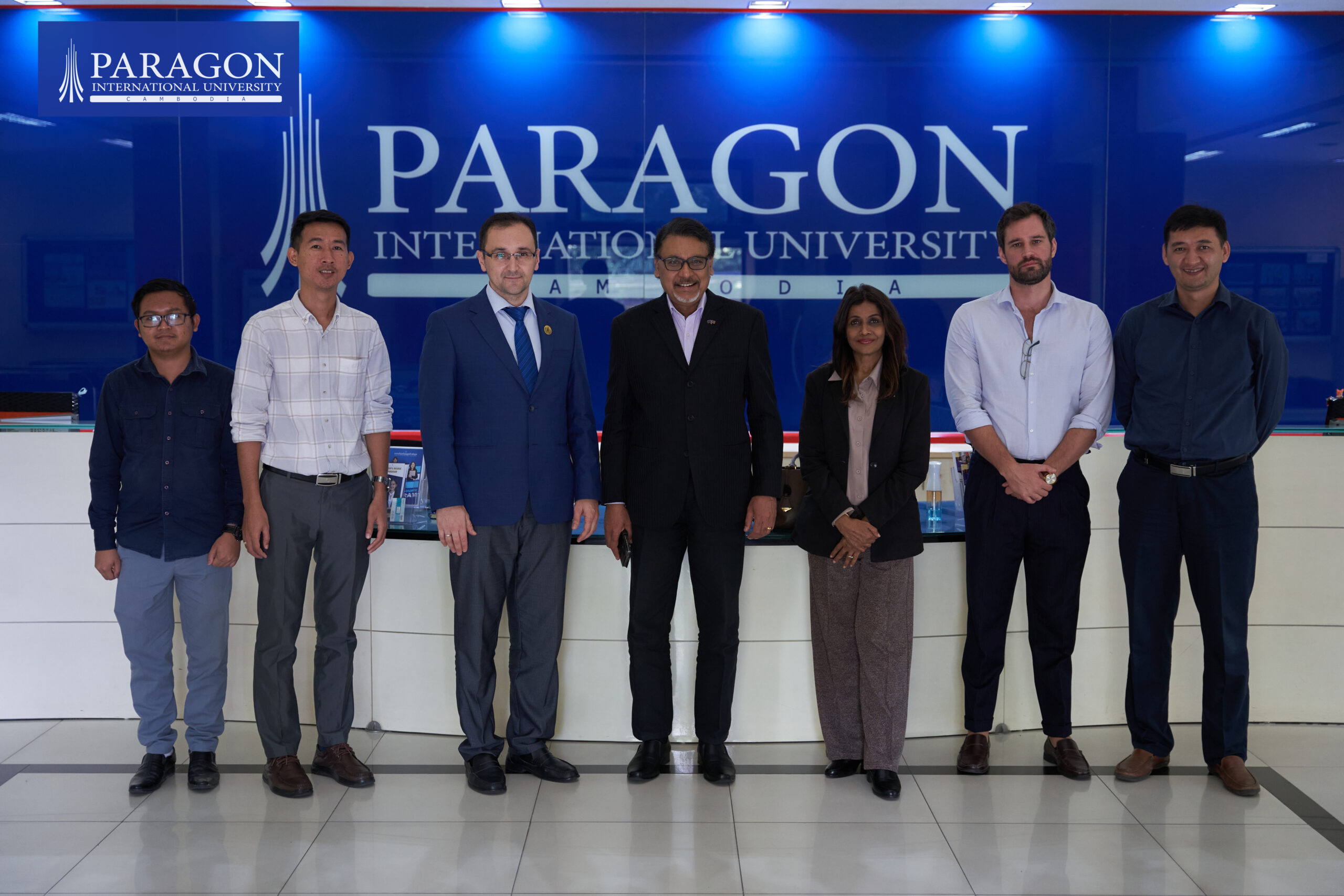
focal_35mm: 43
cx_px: 672
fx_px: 1613
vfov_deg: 31.1
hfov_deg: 45.2
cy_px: 448
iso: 1600
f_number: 2.8
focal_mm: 43.2
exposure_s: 1/160
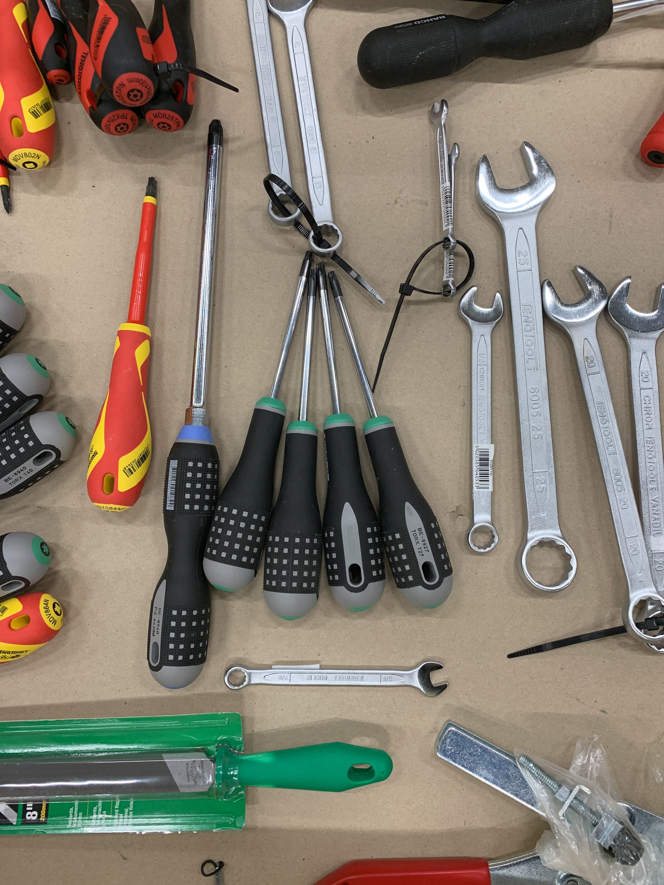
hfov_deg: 53.1
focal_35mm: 26
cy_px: 442
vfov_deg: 67.3
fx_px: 665
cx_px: 332
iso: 100
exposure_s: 1/84
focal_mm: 4.25
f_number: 1.8
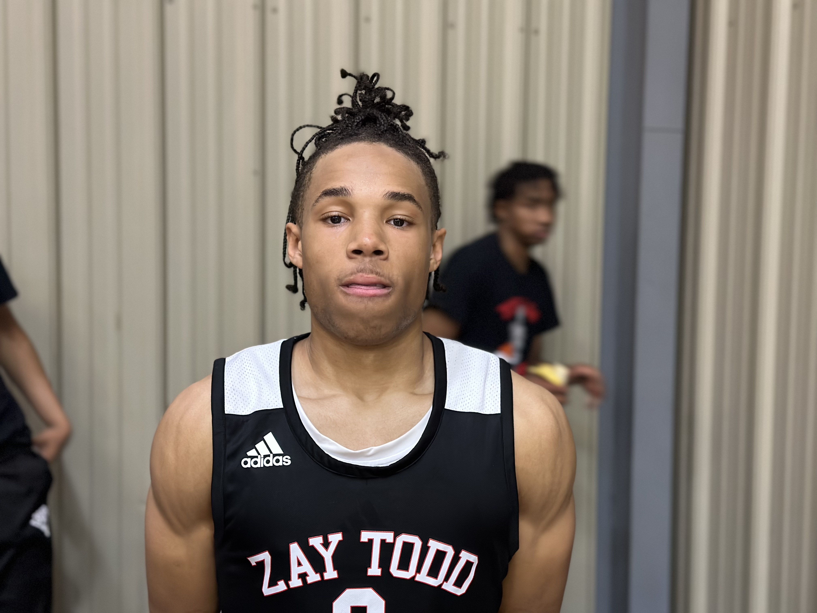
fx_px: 1133
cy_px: 306
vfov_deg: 30.3
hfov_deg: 39.7
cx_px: 408
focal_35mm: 48
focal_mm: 6.86
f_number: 1.78
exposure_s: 1/40
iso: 500
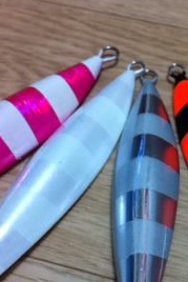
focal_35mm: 87
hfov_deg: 15.5
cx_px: 174
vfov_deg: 23.2
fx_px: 681
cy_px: 198
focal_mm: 3.85
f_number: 2.8
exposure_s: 1/30
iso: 250
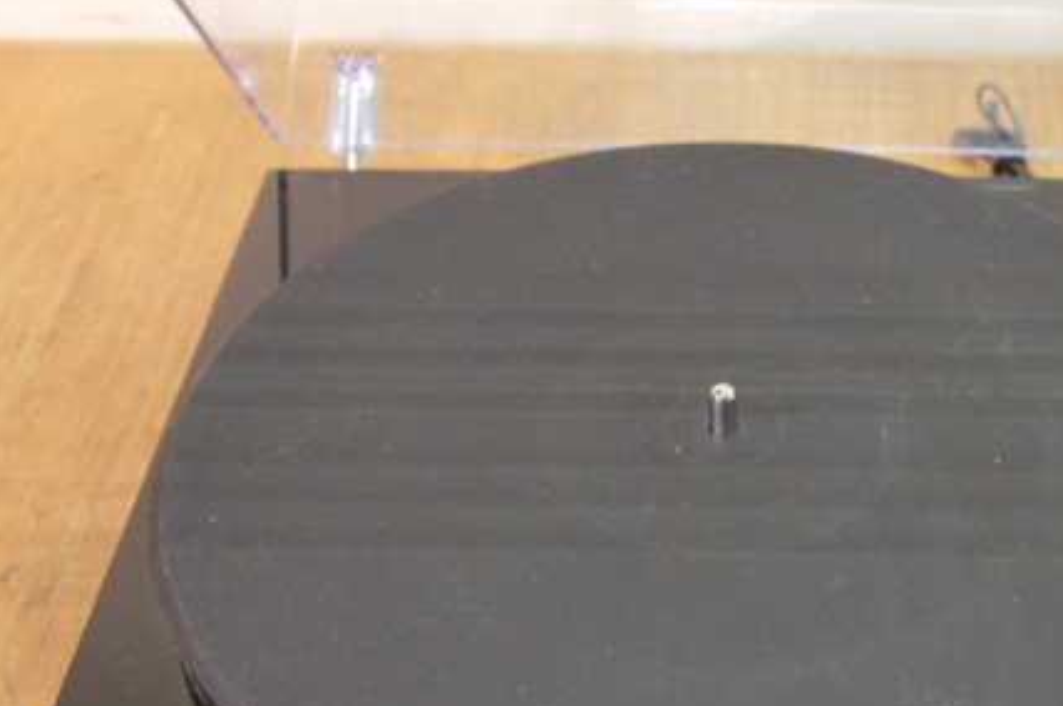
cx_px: 894
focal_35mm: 59
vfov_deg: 22.8
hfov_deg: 32.8
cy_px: 487
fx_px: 1738
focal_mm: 21
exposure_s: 1/40
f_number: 4
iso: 1000
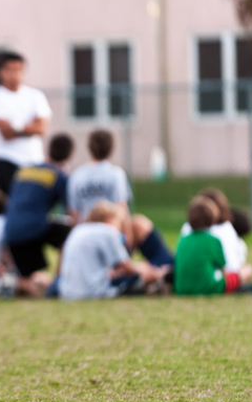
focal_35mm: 385
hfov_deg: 3.4
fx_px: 4231
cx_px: -80
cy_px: 206
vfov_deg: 5.5
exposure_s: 1/60
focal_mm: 200
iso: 800
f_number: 2.8
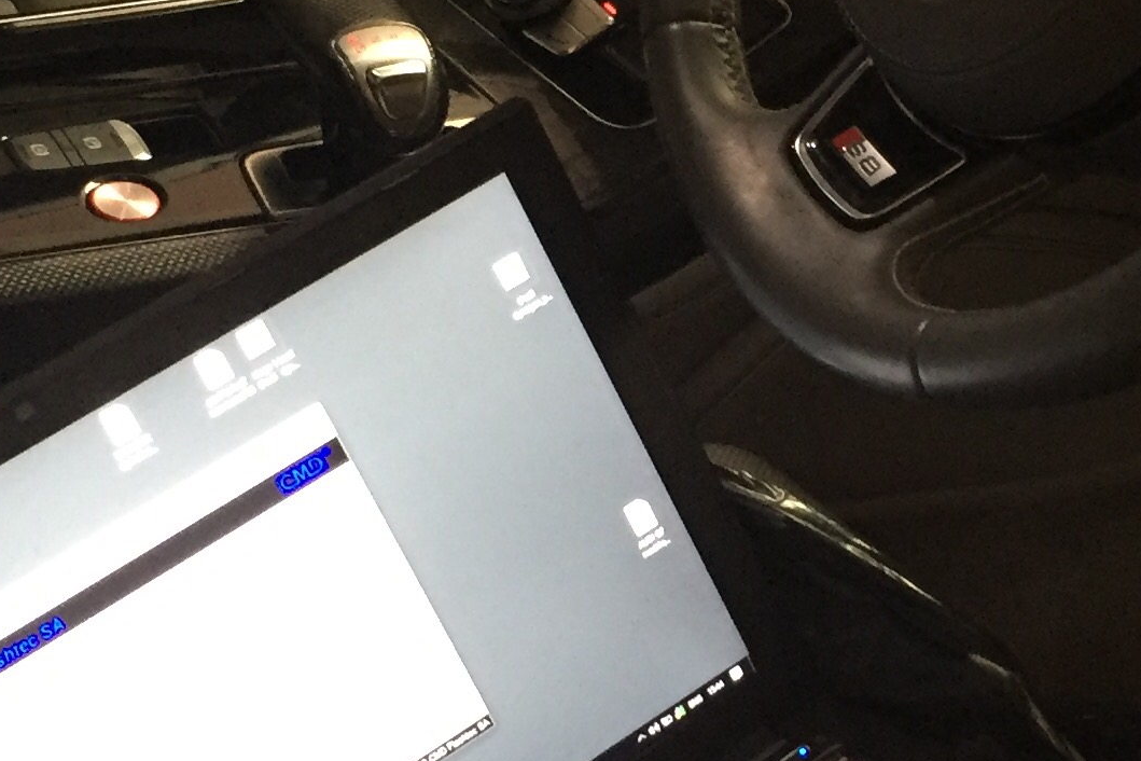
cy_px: 497
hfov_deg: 21.9
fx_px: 2947
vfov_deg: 14.7
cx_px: 709
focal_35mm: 93
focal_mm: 4.15
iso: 250
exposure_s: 1/20
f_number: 2.2
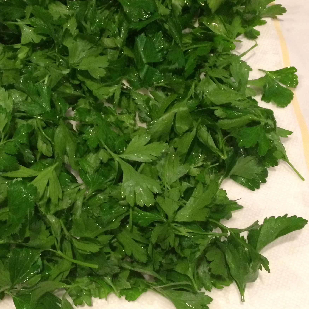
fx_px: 485
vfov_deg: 35.3
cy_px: 131
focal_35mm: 48
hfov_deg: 35.1
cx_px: 112
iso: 320
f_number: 2.2
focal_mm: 4.15
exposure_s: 1/24
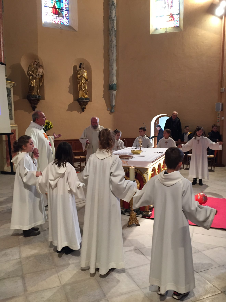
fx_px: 252
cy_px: 151
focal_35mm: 29
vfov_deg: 61.7
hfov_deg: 48.2
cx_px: 113
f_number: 2.2
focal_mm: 4.15
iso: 160
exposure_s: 1/33
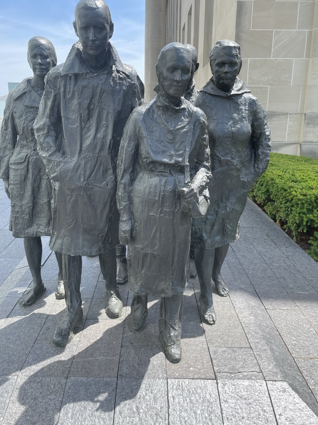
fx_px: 343
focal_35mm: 28
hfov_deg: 49.7
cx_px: 153
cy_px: 202
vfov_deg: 63.4
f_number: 1.6
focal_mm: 4.2
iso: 32
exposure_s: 1/997
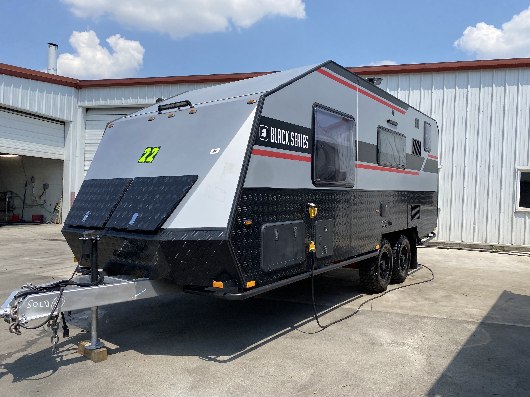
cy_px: 198
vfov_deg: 53.1
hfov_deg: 67.3
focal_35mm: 26
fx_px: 398
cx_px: 265
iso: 32
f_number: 1.8
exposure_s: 1/3300
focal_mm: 4.25
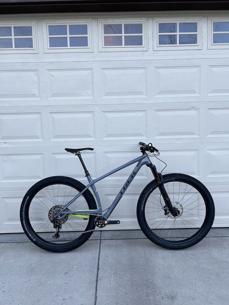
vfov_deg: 67.3
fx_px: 229
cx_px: 114
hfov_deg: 53.1
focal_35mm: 26
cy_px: 152
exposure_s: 1/139
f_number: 1.5
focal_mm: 5.7
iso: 32
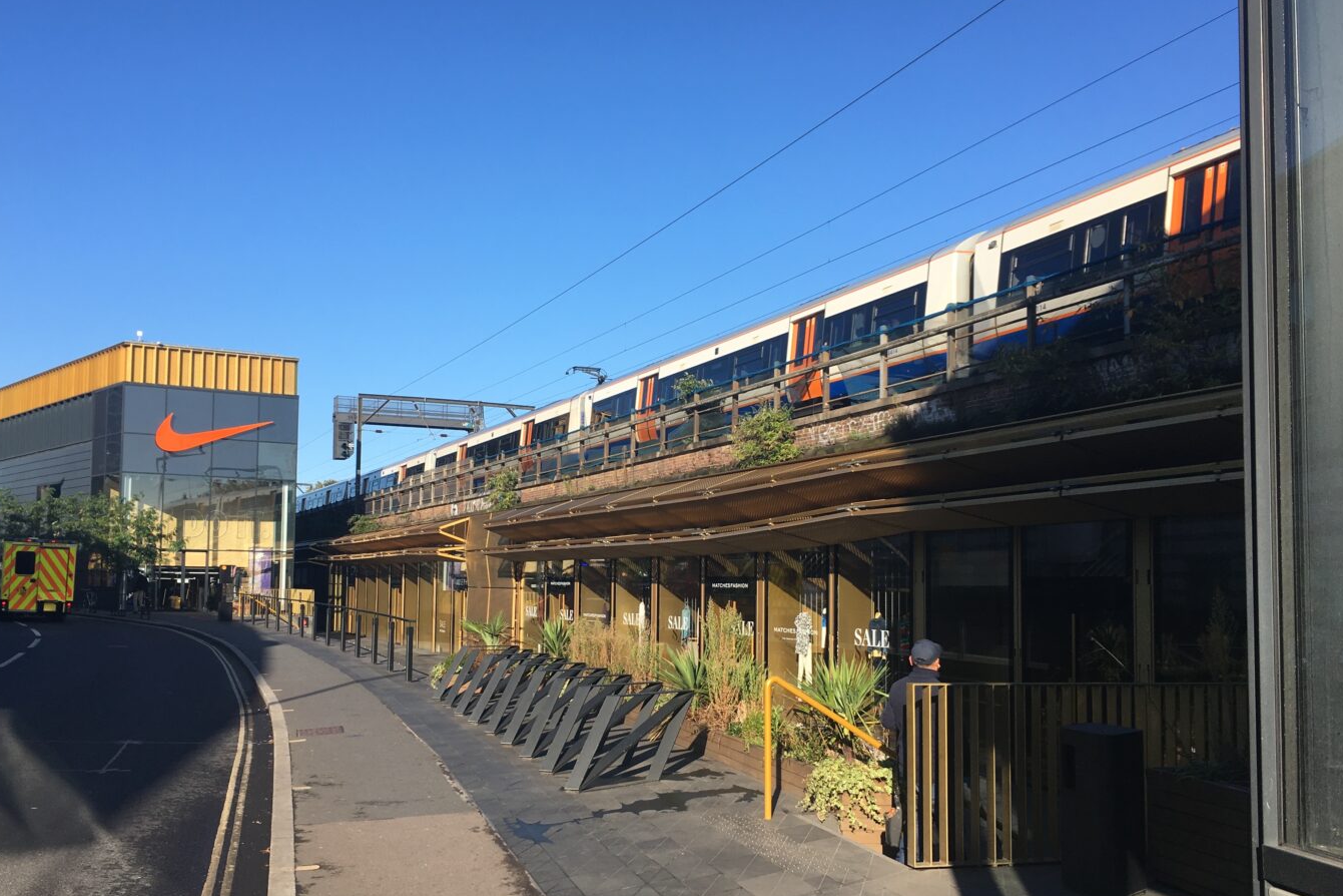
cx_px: 624
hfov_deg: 57.2
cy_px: 510
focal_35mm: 33
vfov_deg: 39.9
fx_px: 1231
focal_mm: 4.15
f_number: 2.2
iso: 25
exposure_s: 1/999
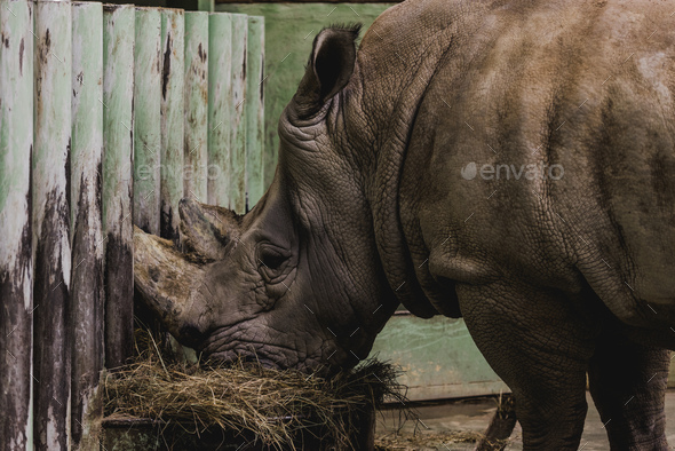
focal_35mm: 122
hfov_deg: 16.8
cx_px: 338
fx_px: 2289
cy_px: 226
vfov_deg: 11.2
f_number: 4
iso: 640
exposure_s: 1/160
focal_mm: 122
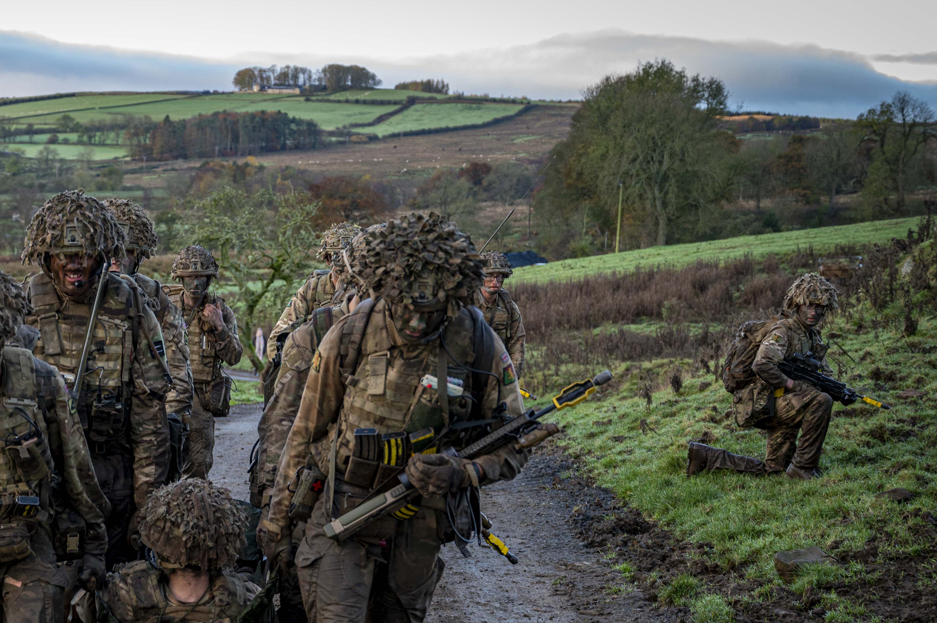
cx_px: 199
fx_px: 2159
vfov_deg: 16.3
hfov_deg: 24.1
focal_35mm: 83
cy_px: 493
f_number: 4
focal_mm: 50
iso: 800
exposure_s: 1/320
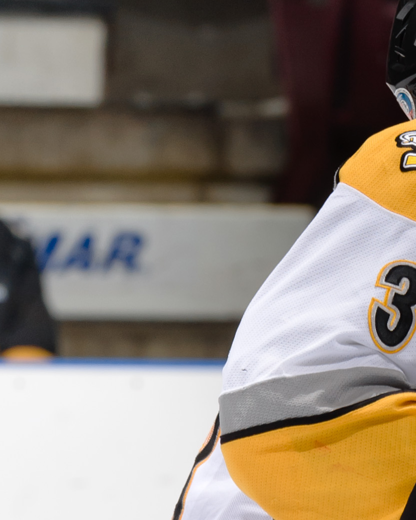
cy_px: 618
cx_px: 583
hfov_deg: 1.3
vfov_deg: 1.7
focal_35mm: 1149
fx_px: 17678
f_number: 8
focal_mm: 300
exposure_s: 1/250
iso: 640
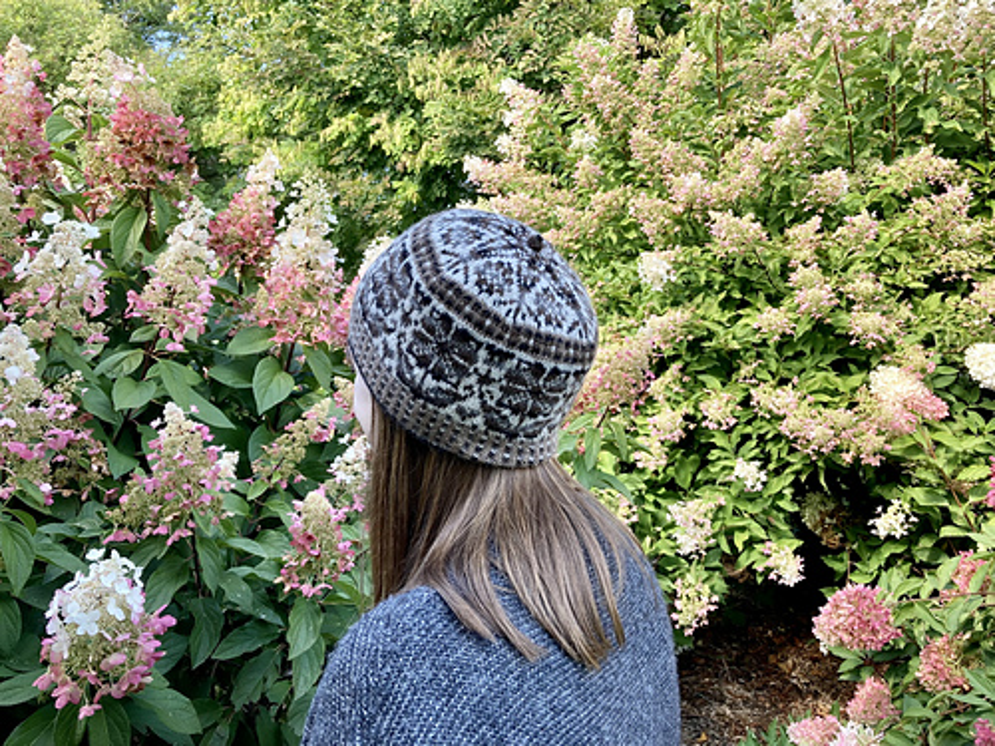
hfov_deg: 63.4
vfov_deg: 49.7
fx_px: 805
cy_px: 373
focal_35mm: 28
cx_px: 498
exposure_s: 1/121
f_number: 1.8
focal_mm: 3.99
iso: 25
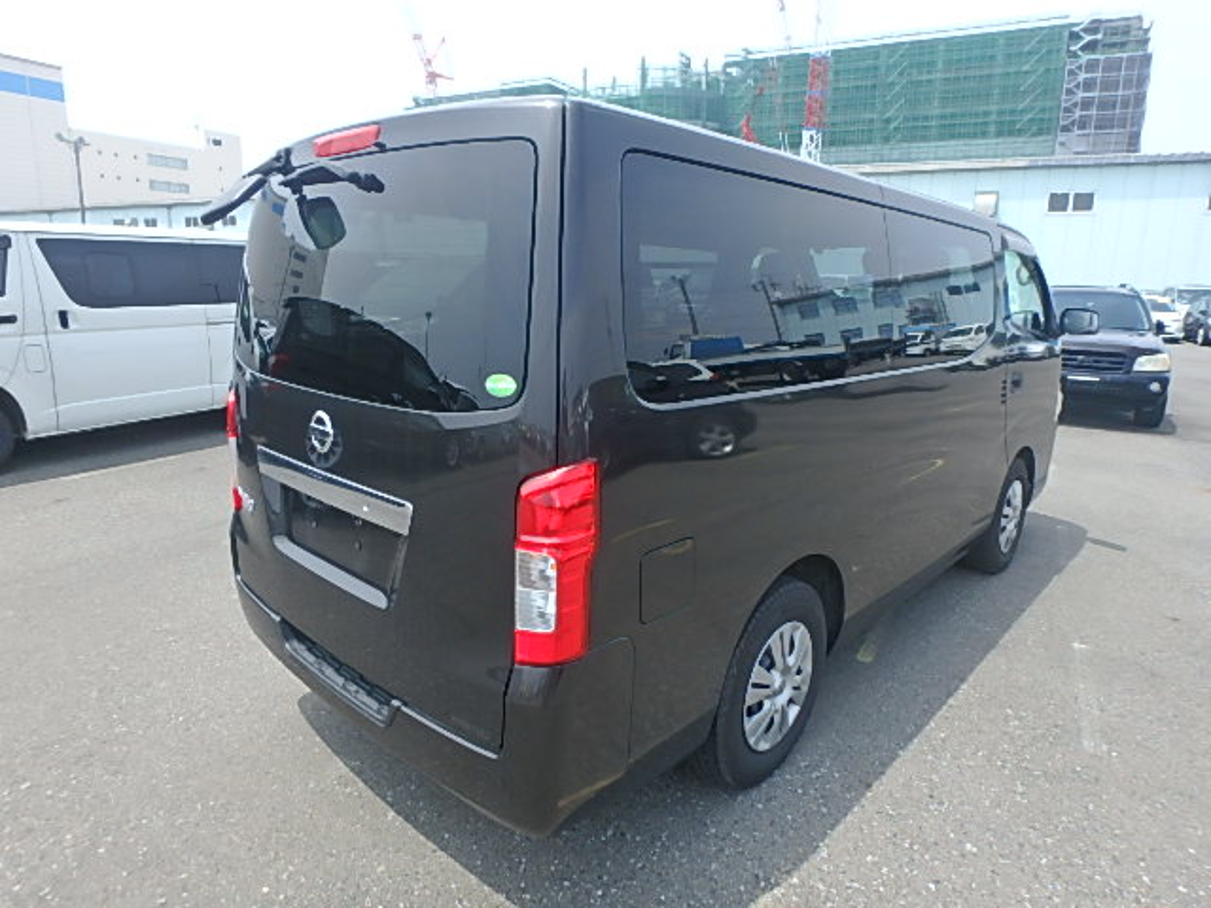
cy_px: 454
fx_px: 735
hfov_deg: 79.0
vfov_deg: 63.4
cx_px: 606
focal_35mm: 21
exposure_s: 1/640
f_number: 3.5
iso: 125
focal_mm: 3.7
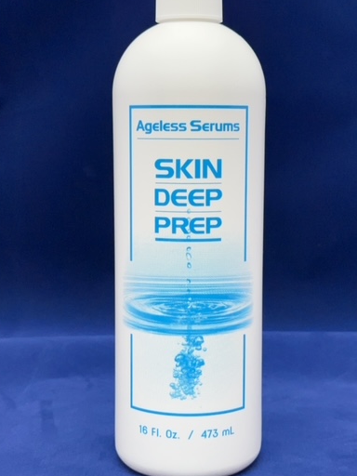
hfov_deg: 24.4
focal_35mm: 60
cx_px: 194
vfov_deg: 32.2
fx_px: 825
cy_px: 230
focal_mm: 6.86
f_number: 1.78
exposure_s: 1/1185
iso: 160
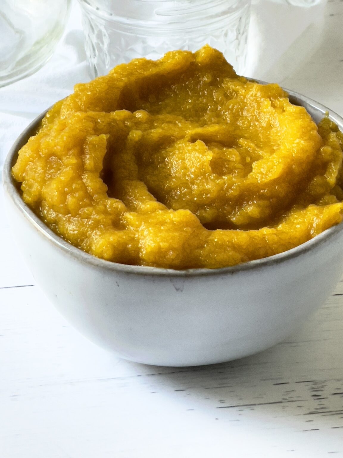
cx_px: 172
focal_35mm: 52
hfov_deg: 28.0
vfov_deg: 36.8
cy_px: 229
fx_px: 687
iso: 100
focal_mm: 6
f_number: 2
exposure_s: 1/122
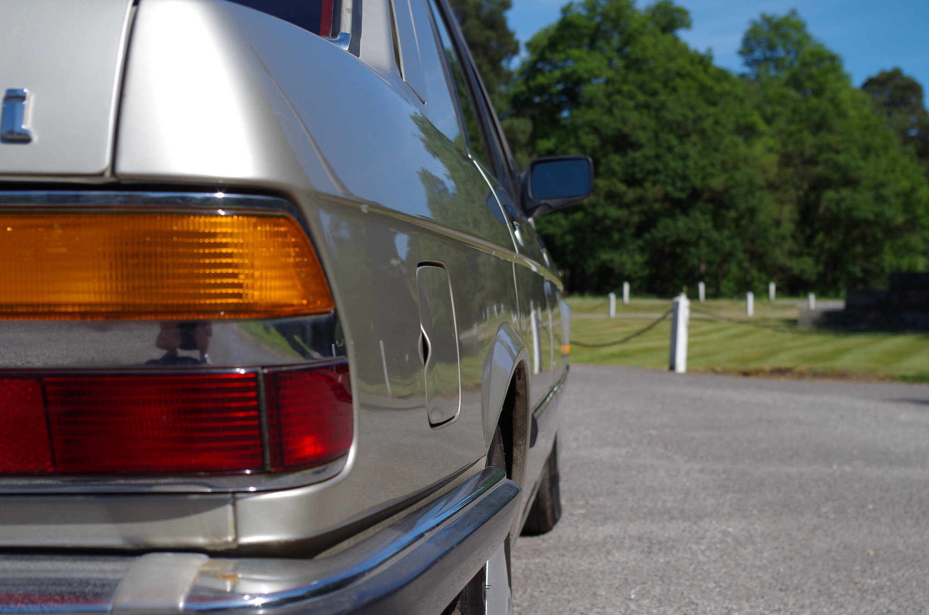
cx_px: 464
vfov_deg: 23.7
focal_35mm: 57
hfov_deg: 35.1
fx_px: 1468
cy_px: 308
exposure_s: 1/400
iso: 100
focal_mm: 37.5
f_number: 6.3
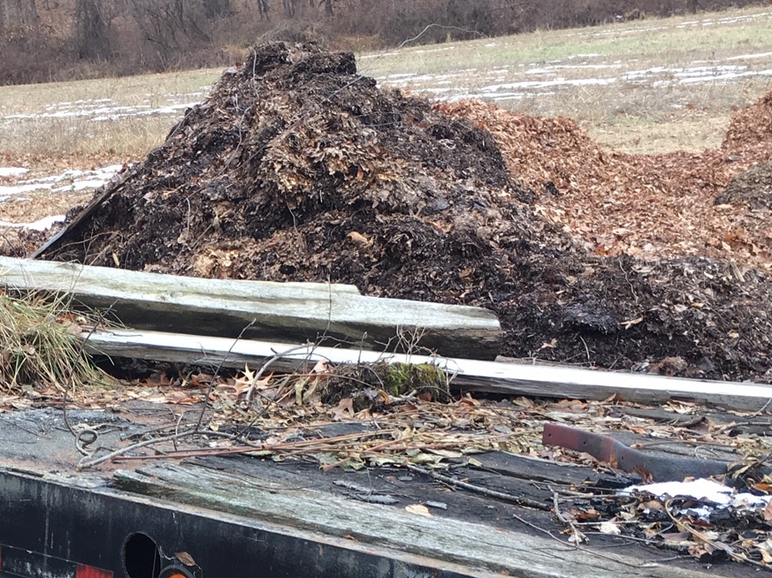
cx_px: 81
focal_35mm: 67
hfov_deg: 27.9
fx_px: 1494
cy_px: 578
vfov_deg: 21.2
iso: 25
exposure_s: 1/100
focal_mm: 4.15
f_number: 2.2
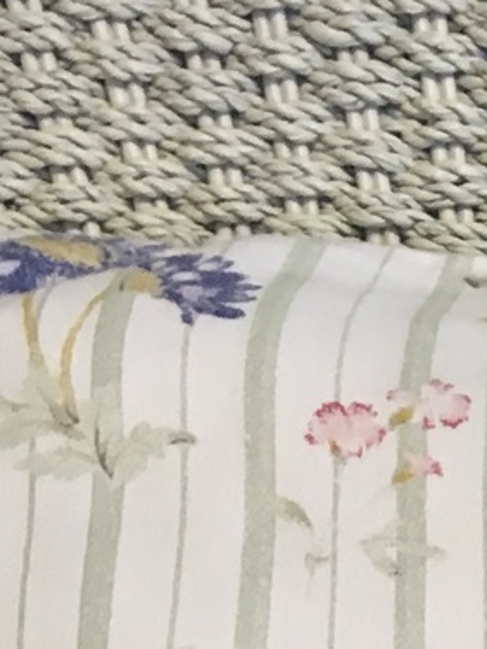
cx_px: 917
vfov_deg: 11.4
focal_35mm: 158
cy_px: 1244
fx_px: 2964
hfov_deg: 8.9
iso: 64
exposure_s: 1/33
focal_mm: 4.15
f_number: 2.2
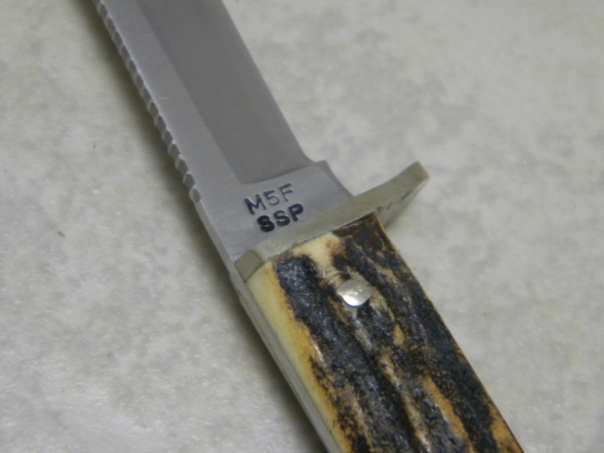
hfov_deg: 10.8
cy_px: 226
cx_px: 302
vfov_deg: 8.1
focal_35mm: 183
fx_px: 3193
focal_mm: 33.1
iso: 400
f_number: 5.2
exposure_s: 1/22.2
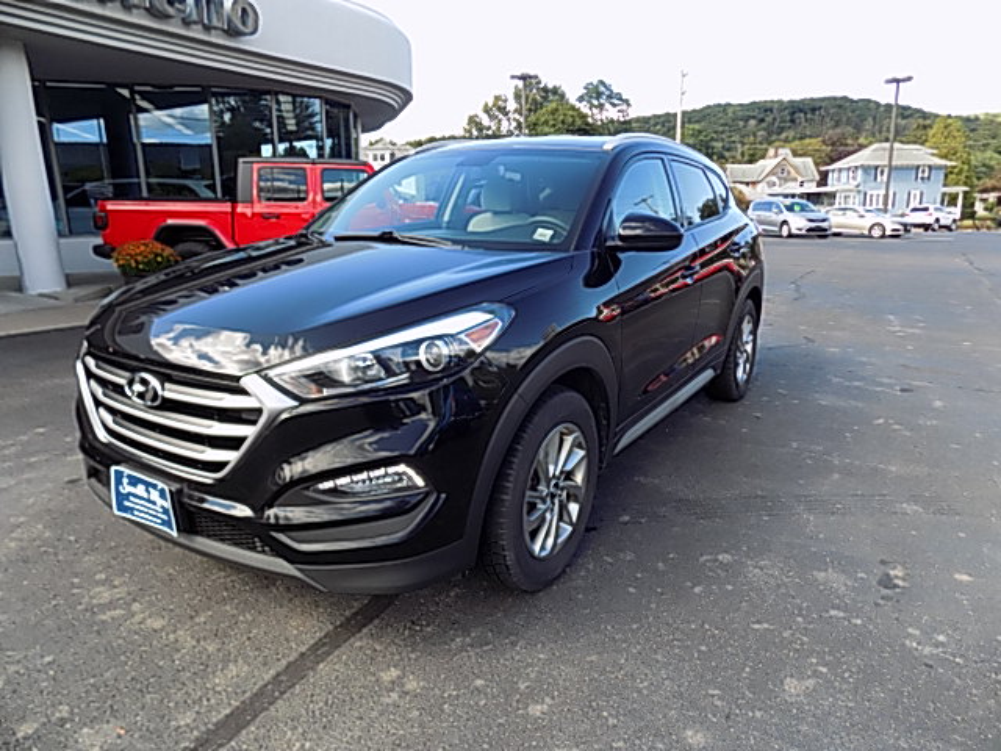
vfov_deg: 58.9
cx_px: 500
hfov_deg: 73.9
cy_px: 376
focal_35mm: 23
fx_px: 665
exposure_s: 1/250
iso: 80
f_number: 3.1
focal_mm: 4
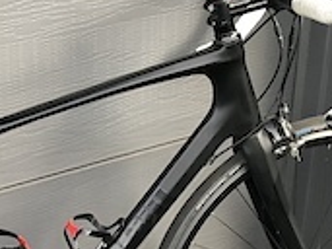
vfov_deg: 17.5
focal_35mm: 82
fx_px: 786
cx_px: 35
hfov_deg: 23.3
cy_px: 252
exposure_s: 1/30
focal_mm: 3.99
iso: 25
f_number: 1.8
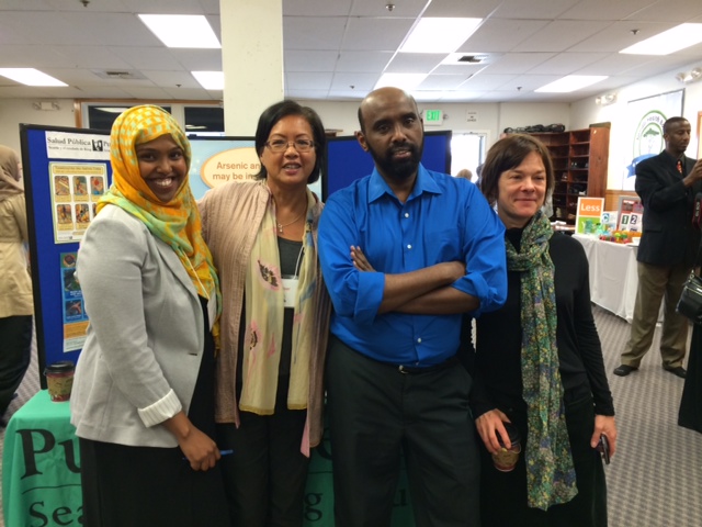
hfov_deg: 60.0
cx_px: 351
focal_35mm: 30
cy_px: 264
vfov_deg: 46.8
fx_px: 608
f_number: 2.2
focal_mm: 4.12
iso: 100
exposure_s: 1/30
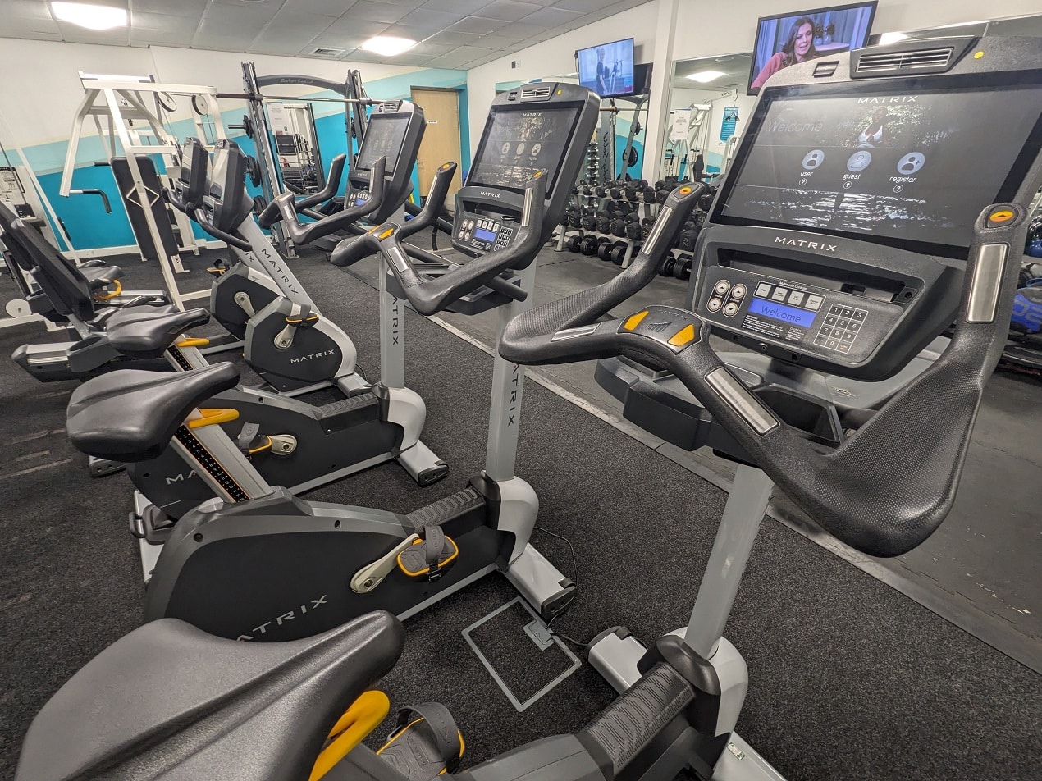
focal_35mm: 16
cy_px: 390
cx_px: 521
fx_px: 482
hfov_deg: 94.5
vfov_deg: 78.1
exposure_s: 1/25
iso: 89
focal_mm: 2.22
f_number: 2.2
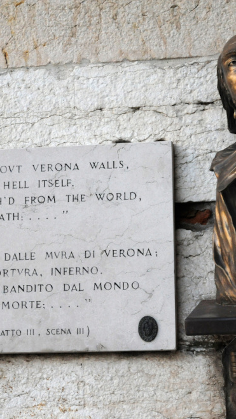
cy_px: 210
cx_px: 98
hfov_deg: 10.9
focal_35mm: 111
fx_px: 1236
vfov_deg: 19.3
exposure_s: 1/800
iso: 3200
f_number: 13
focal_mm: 70
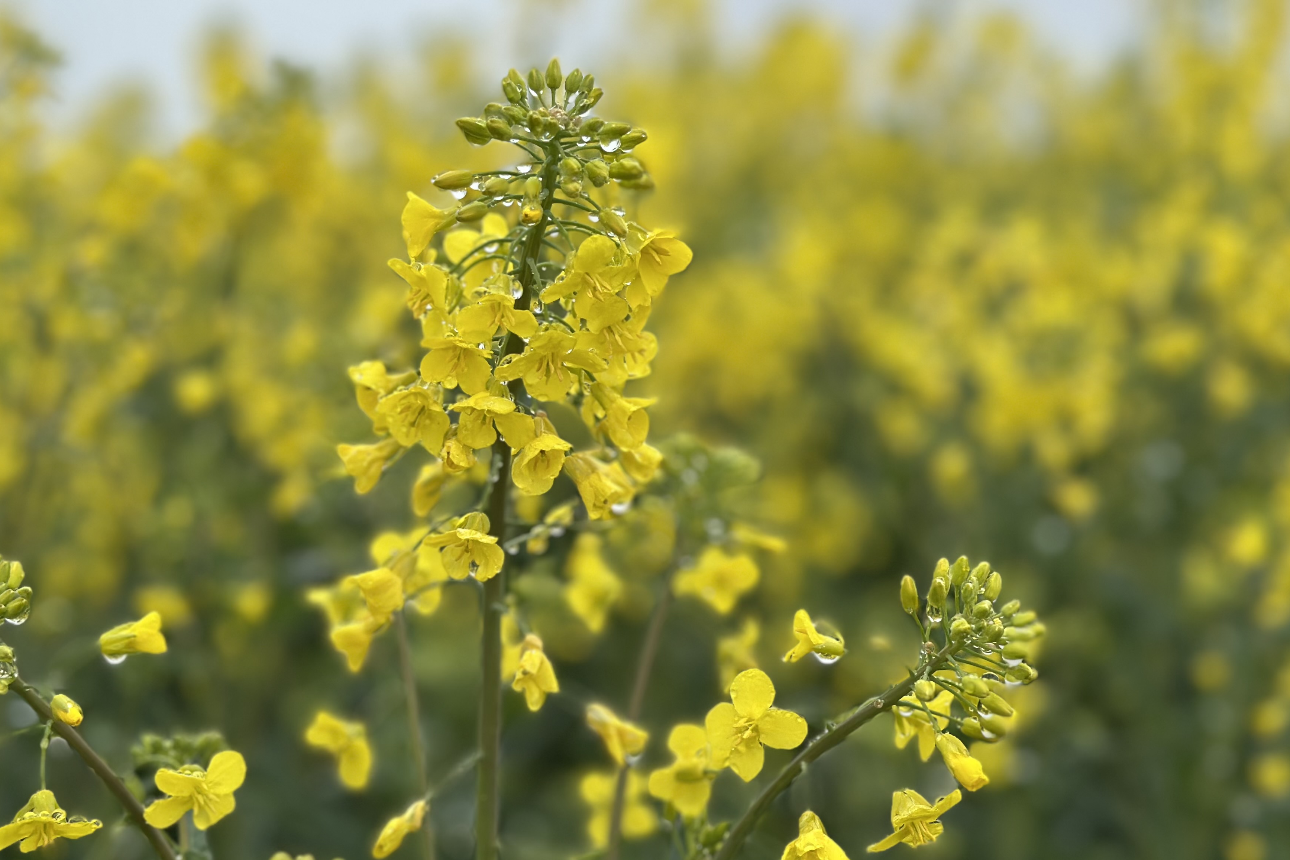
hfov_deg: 34.5
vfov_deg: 23.4
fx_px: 2078
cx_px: 599
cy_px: 467
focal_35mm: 58
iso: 80
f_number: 1.78
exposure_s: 1/4184
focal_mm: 6.86
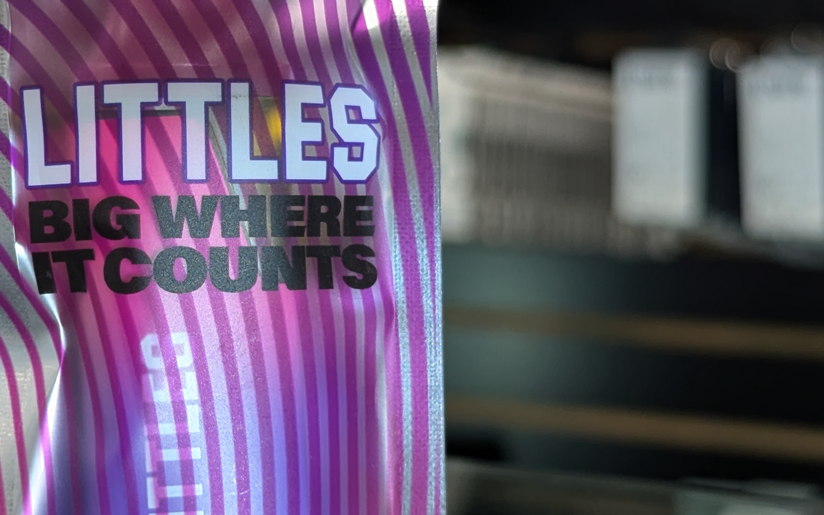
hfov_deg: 20.3
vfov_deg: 12.8
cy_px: 186
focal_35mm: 102
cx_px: 234
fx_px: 2291
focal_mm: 6.81
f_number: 1.85
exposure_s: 1/24
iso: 72
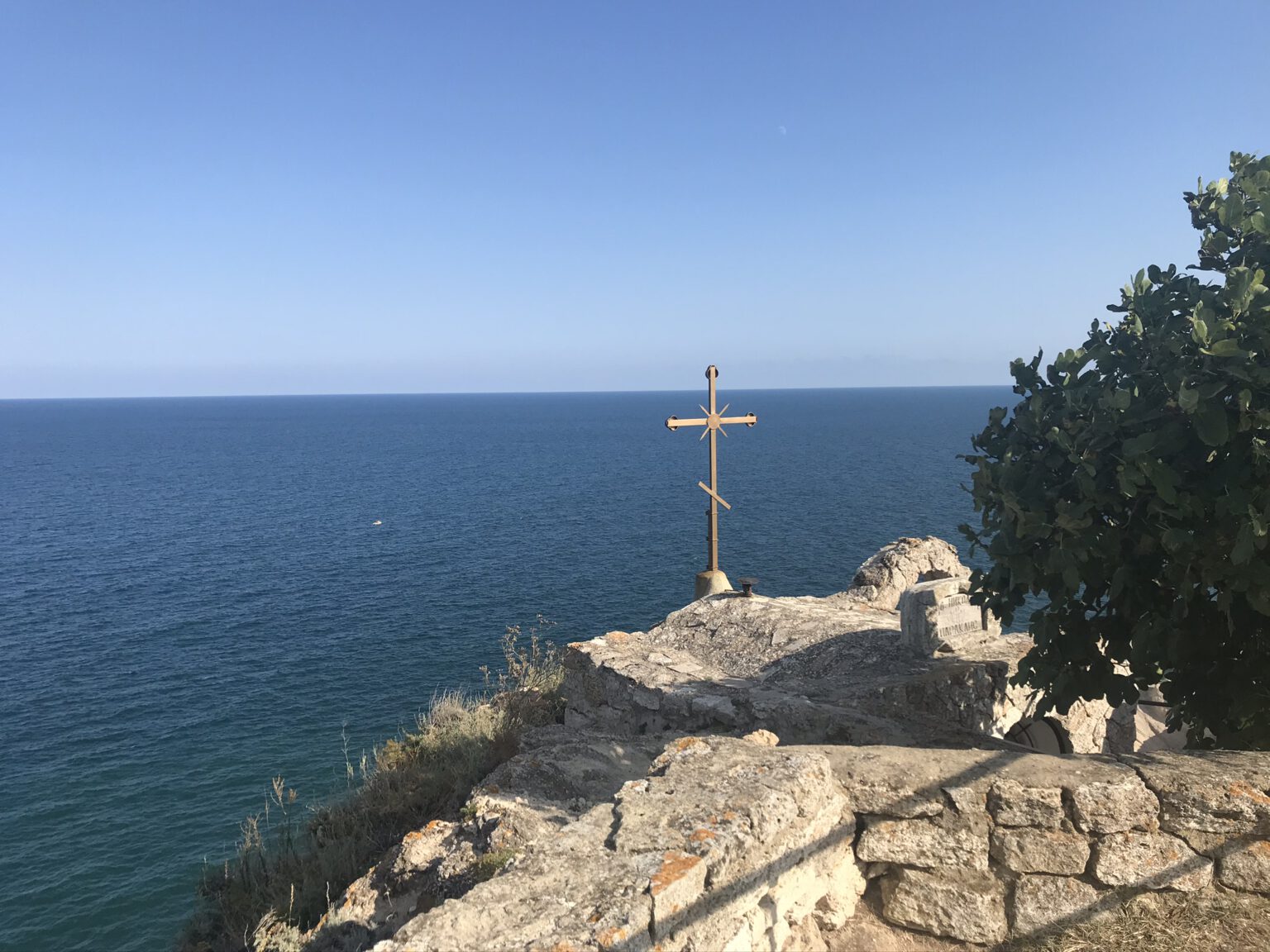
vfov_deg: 49.7
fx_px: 1027
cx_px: 635
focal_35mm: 28
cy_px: 476
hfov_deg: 63.4
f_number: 1.8
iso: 20
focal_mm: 3.99
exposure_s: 1/2227
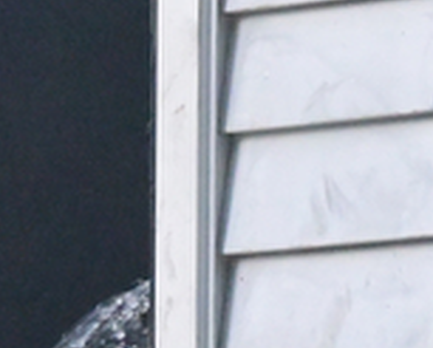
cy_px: 243
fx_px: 13584
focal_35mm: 1058
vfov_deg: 1.5
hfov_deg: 1.8
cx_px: -317
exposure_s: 1/250
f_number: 10
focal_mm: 150
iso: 20000
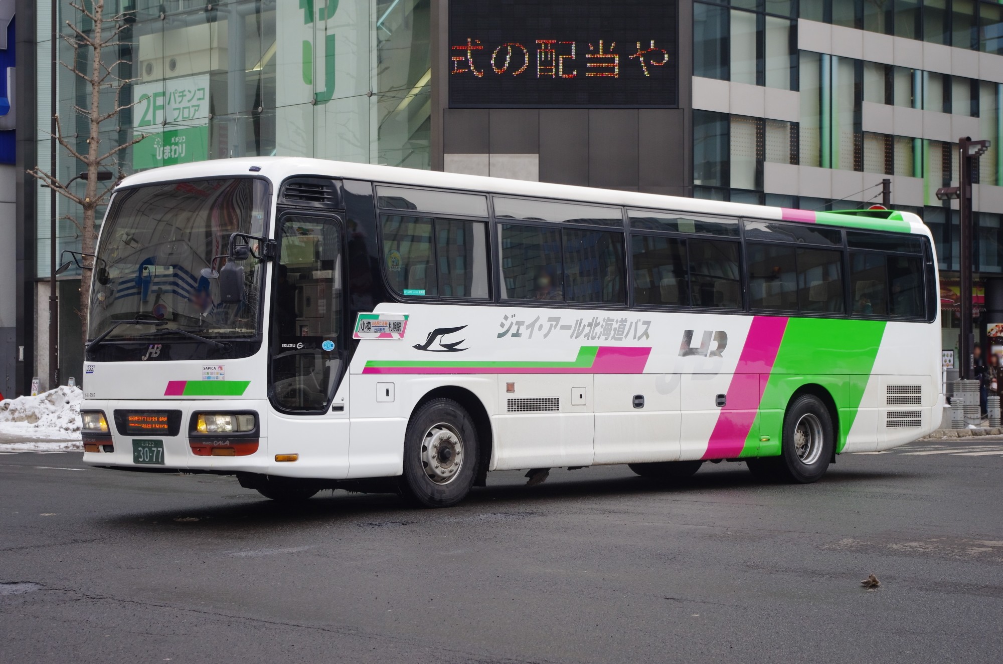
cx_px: 502
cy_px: 332
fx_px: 2002
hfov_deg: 28.1
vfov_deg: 18.8
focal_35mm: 72
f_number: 7.1
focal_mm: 47.5
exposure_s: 1/800
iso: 400
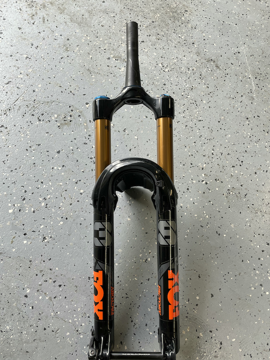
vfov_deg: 67.3
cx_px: 135
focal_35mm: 26
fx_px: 270
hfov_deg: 53.1
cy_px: 180
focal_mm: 4.2
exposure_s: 1/130
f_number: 1.6
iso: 32
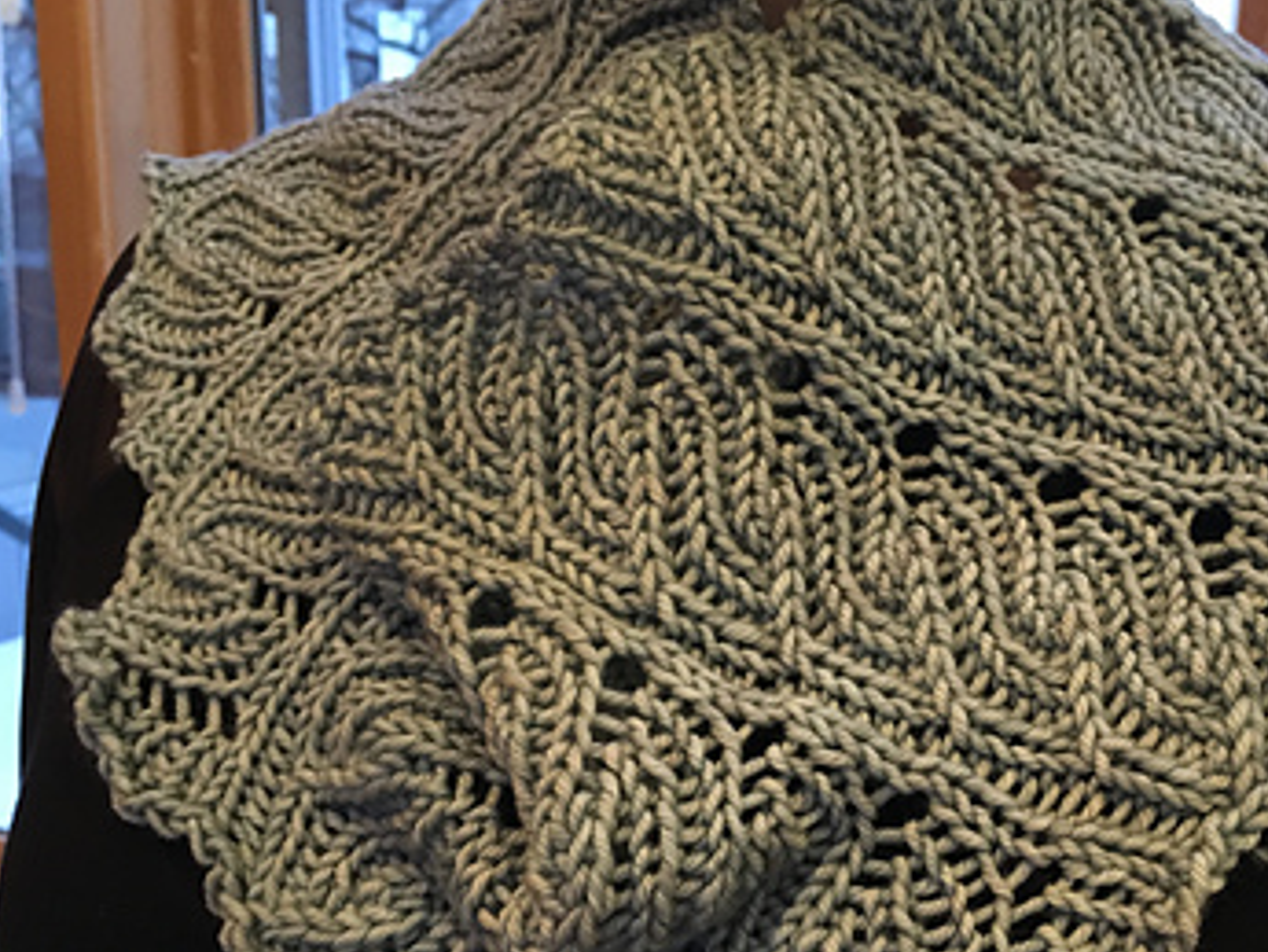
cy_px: 524
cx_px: 812
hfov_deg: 44.3
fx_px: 1539
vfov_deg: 34.3
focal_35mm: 42
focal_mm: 4.15
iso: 200
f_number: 2.2
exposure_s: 1/15
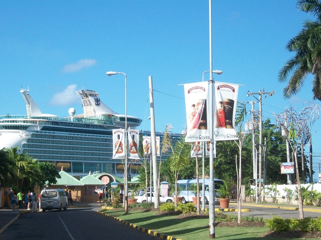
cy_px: 138
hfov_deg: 26.3
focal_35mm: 74
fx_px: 686
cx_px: 136
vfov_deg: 19.9
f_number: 4.1
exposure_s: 1/640
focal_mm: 11
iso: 80
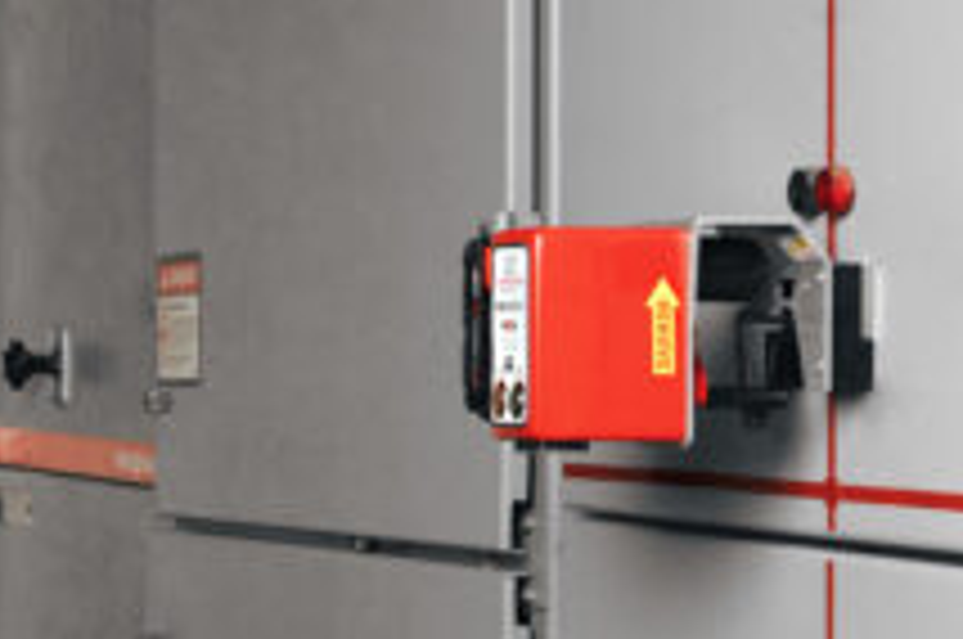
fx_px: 4434
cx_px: 4
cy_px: 637
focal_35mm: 166
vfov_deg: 8.2
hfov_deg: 12.3
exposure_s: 1/15
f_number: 11
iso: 1600
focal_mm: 71
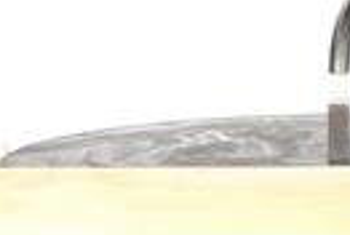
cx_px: 371
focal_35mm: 178
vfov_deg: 7.4
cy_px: 491
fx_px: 1734
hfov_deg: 11.4
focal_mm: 26
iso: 100
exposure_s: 1/200
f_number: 8
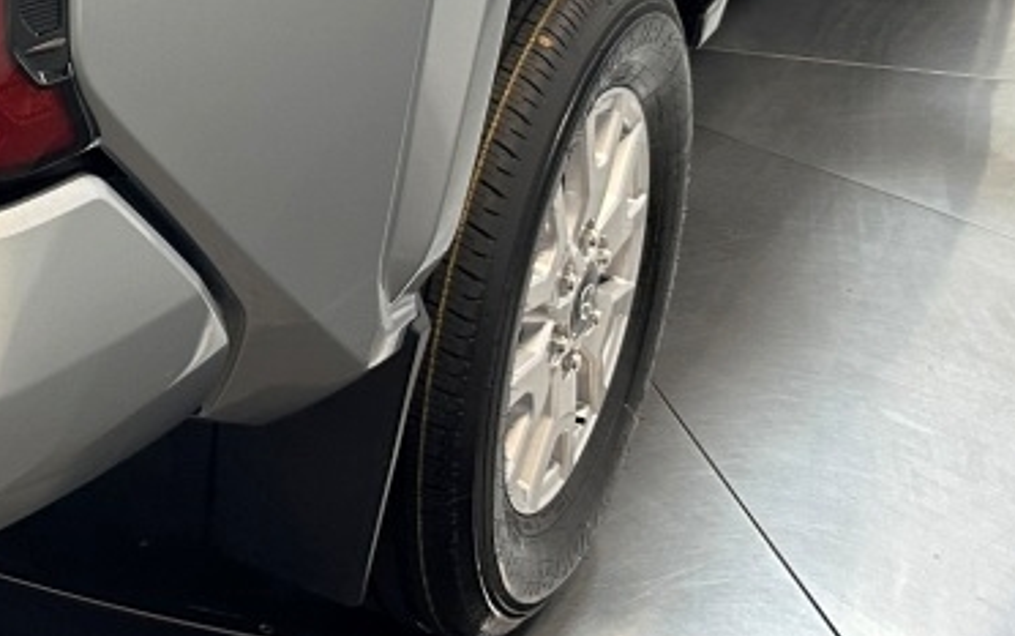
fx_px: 1938
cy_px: -109
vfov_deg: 17.8
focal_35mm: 70
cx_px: -123
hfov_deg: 26.8
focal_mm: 6.86
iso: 320
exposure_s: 1/60
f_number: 1.78
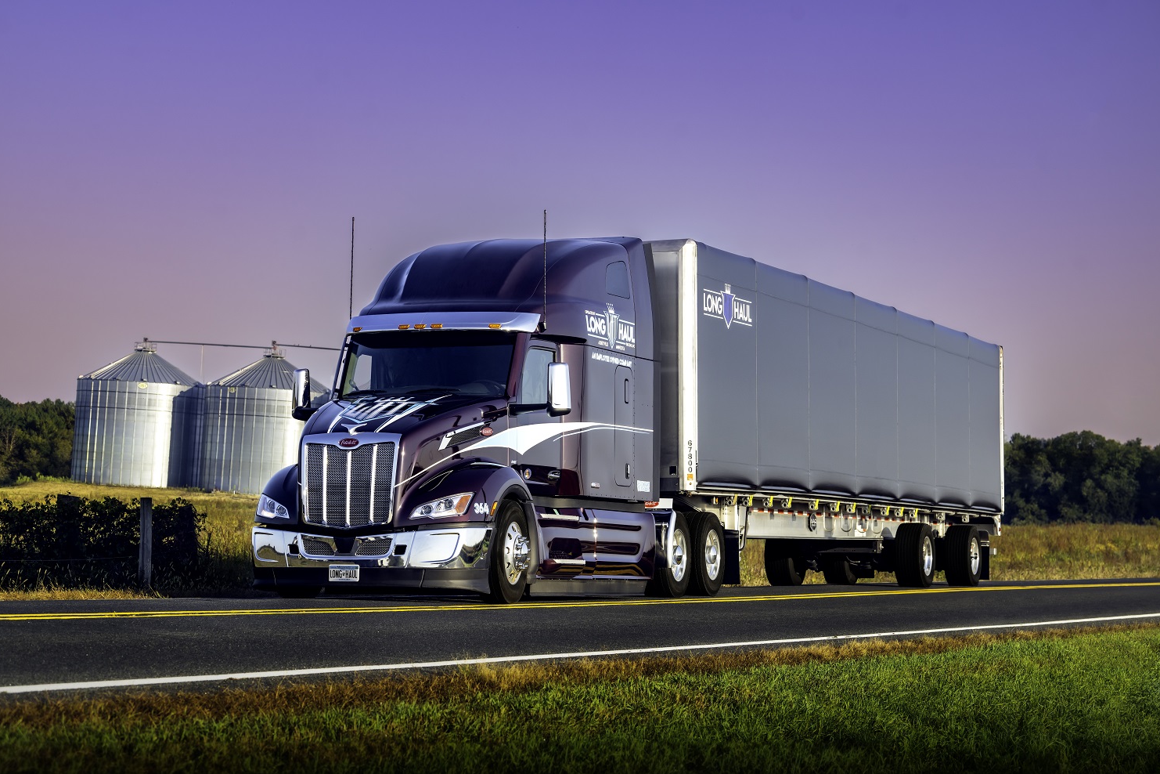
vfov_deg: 16.5
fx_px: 2674
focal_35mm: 83
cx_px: 578
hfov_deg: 24.5
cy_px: 385
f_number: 5.6
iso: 200
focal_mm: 82
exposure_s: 1/640
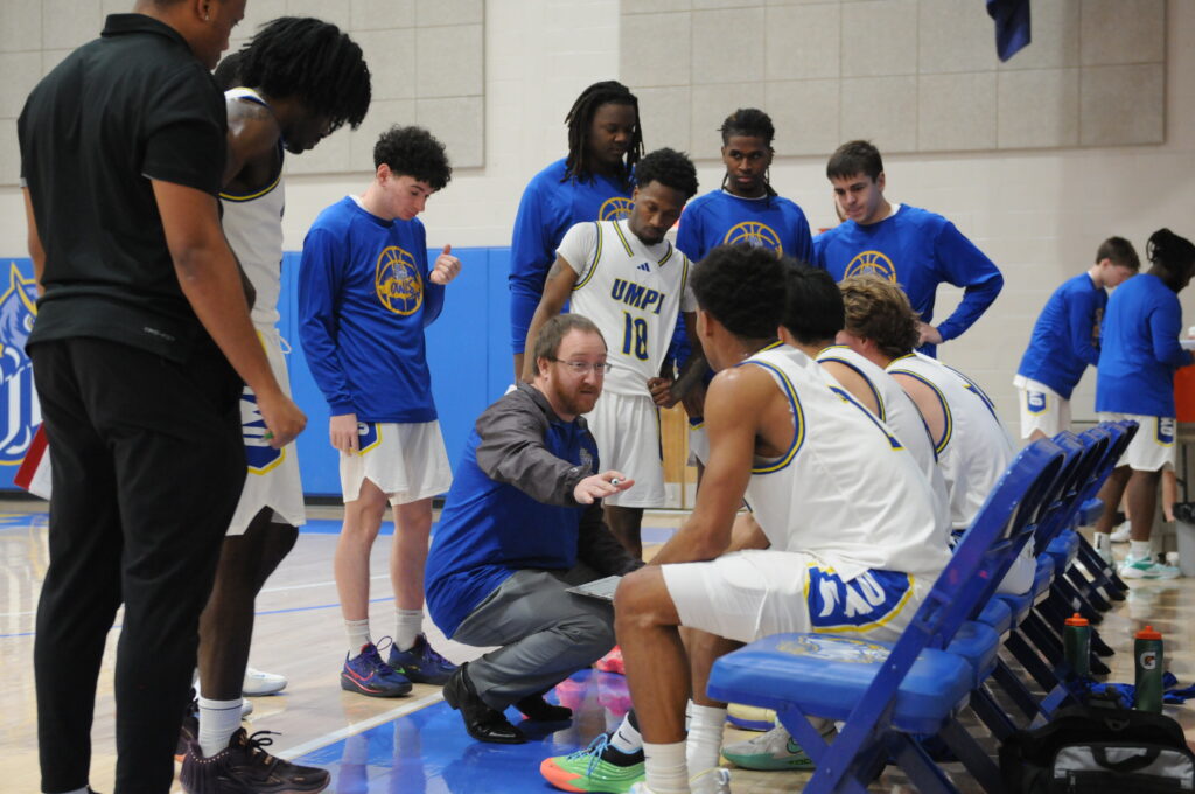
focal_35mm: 54
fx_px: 1790
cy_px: 397
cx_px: 598
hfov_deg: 36.9
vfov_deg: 25.0
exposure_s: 1/250
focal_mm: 36
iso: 1600
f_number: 2.8
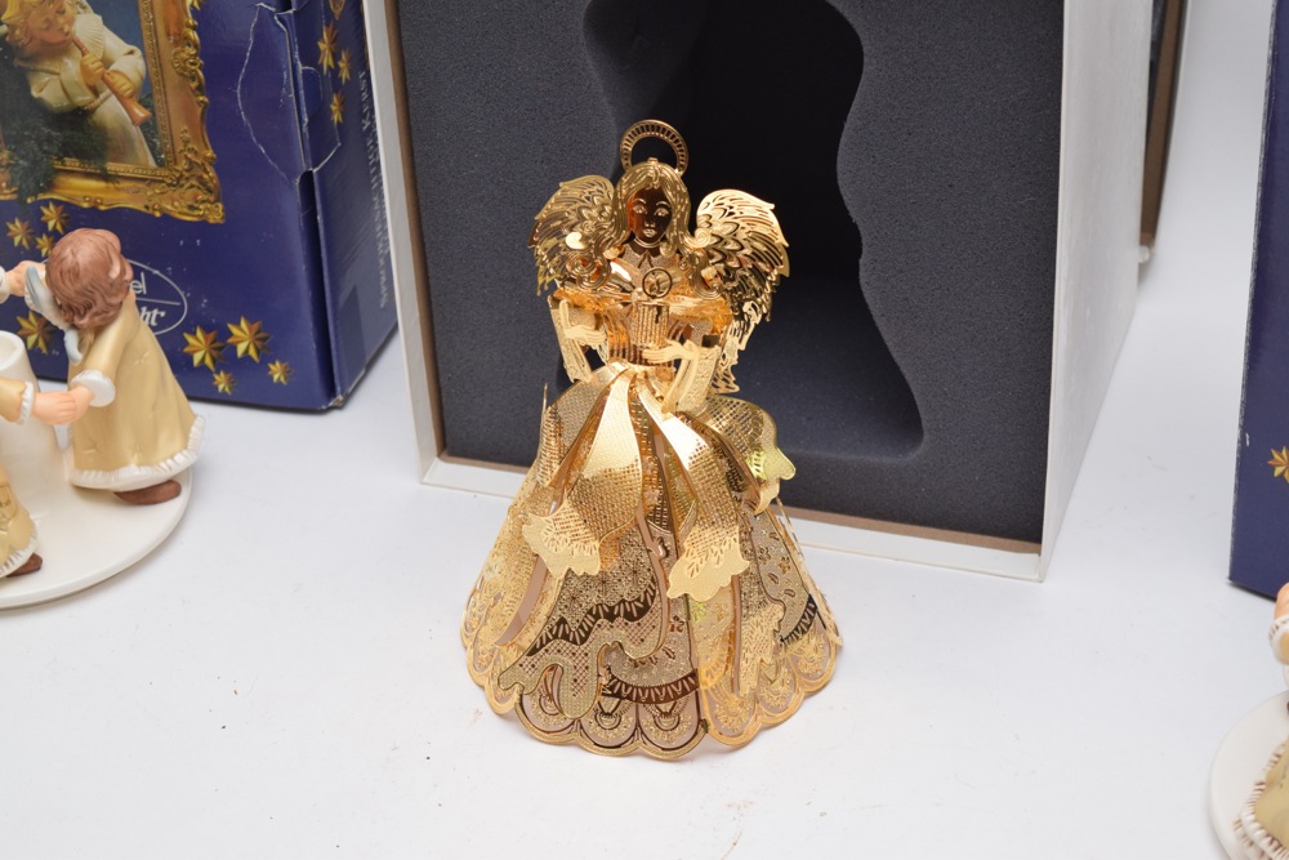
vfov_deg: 16.6
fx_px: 2954
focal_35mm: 82
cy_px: 430
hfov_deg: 24.6
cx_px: 644
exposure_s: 1/100
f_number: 5.6
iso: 800
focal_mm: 55
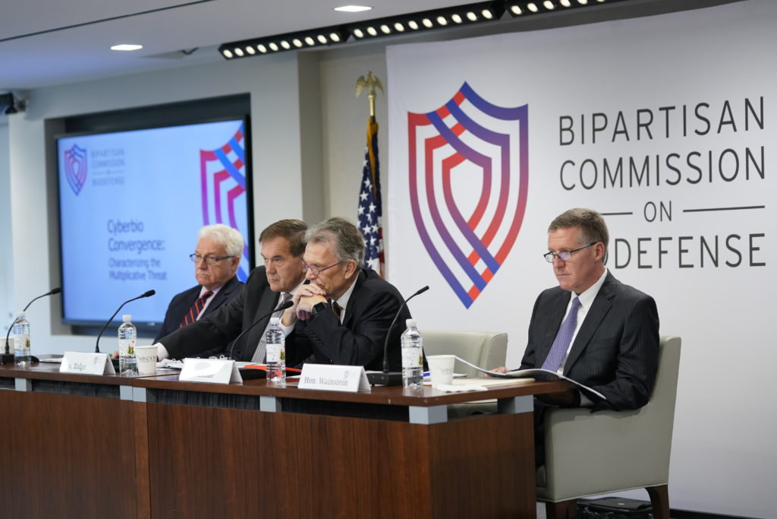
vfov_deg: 15.9
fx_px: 1856
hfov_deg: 23.6
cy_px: 260
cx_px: 388
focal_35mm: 86
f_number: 3.2
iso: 1000
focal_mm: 86
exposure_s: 1/160
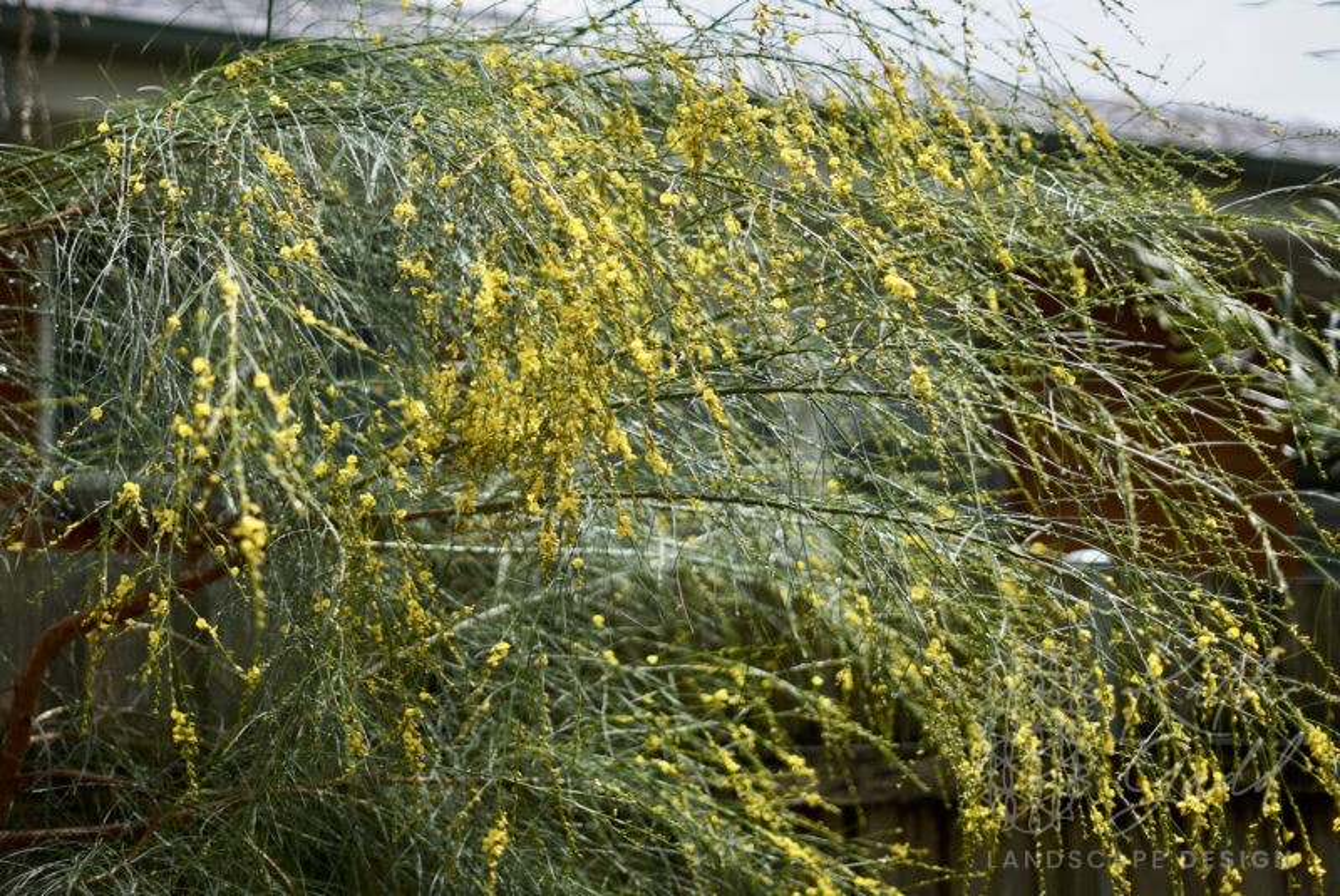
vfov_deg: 27.0
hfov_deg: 39.6
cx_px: 670
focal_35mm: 50
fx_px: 1863
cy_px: 448
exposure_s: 1/2500
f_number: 1.8
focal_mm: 50
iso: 100
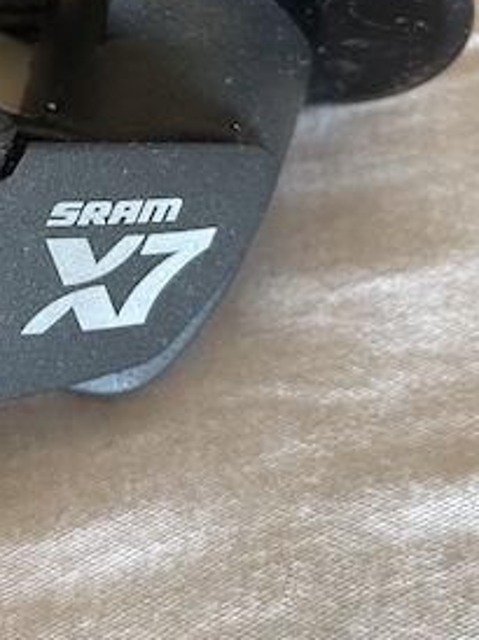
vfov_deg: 24.5
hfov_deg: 18.0
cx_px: -161
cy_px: 5
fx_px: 1404
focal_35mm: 76
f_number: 1.6
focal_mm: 5.1
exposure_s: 1/83
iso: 125
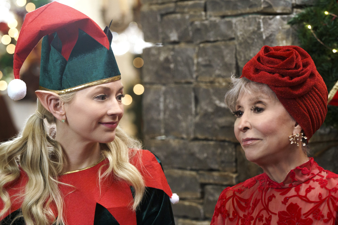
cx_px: 169
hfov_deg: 15.2
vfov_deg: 10.2
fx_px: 1267
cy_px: 112
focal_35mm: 135
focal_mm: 135
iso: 4000
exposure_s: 1/200
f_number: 4
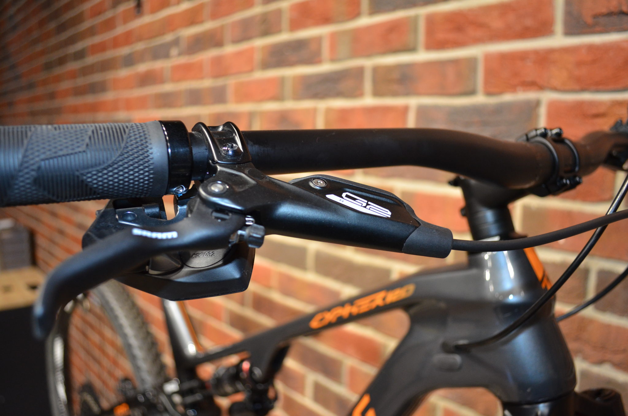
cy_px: 208
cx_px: 314
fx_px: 522
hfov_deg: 62.0
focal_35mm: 30
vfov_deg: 43.4
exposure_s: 1/60
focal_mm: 20
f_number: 3.8
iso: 800
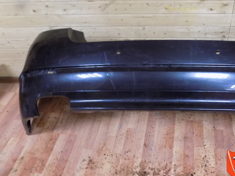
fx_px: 224
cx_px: 168
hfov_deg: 53.5
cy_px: 60
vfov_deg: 42.5
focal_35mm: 33
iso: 400
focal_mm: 4
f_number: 3.1
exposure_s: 1/20
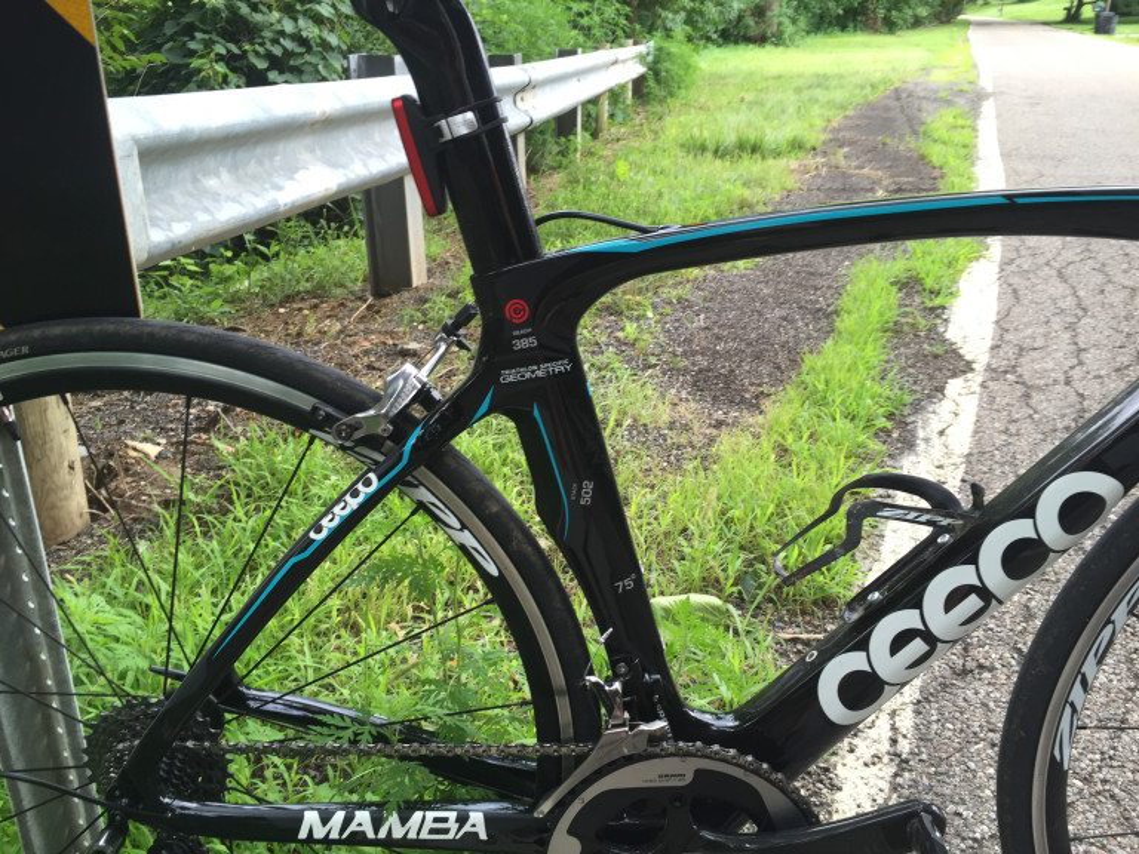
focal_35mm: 29
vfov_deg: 48.2
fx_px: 954
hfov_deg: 61.7
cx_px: 570
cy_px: 427
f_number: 2.2
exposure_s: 1/60
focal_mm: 4.15
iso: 32
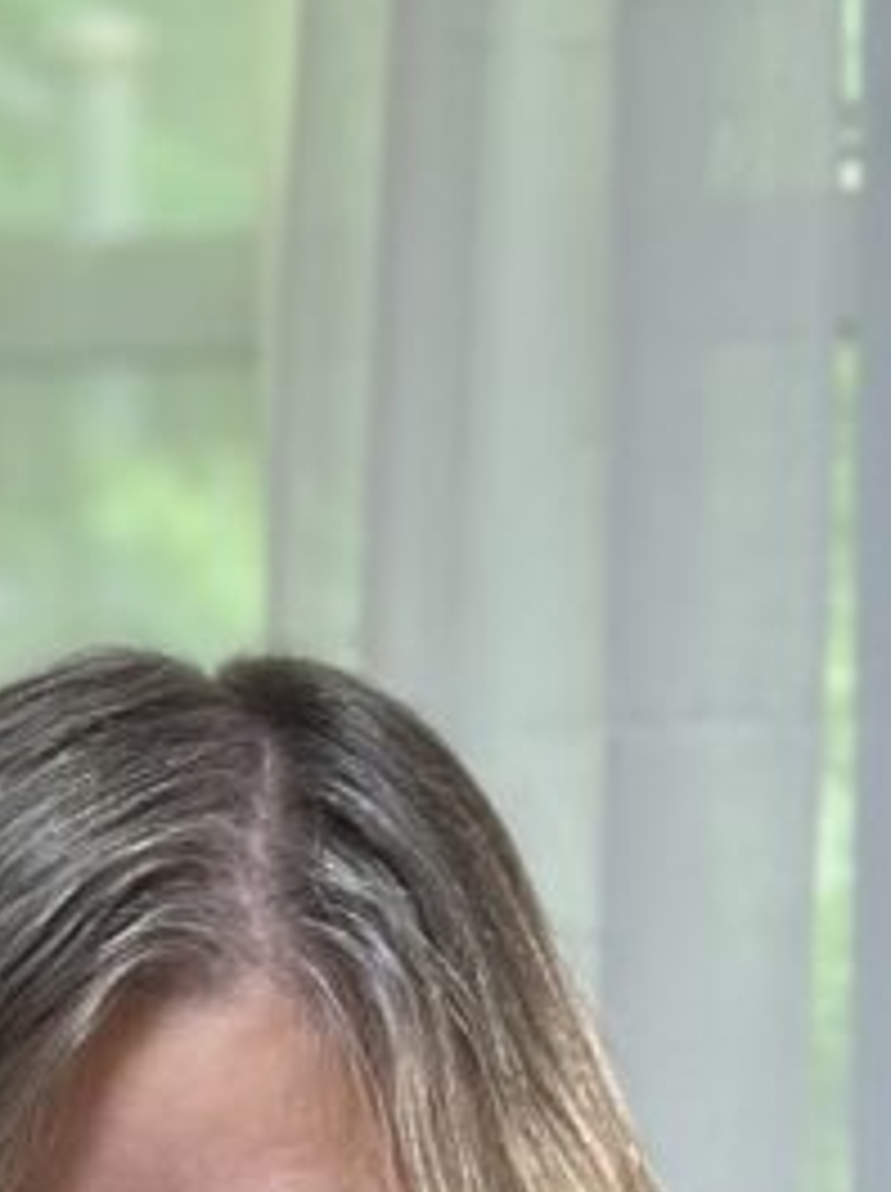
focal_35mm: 237
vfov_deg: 8.1
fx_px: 8153
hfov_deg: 6.2
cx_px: 171
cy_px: 1959
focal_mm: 6.86
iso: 125
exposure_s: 1/60
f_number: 1.78
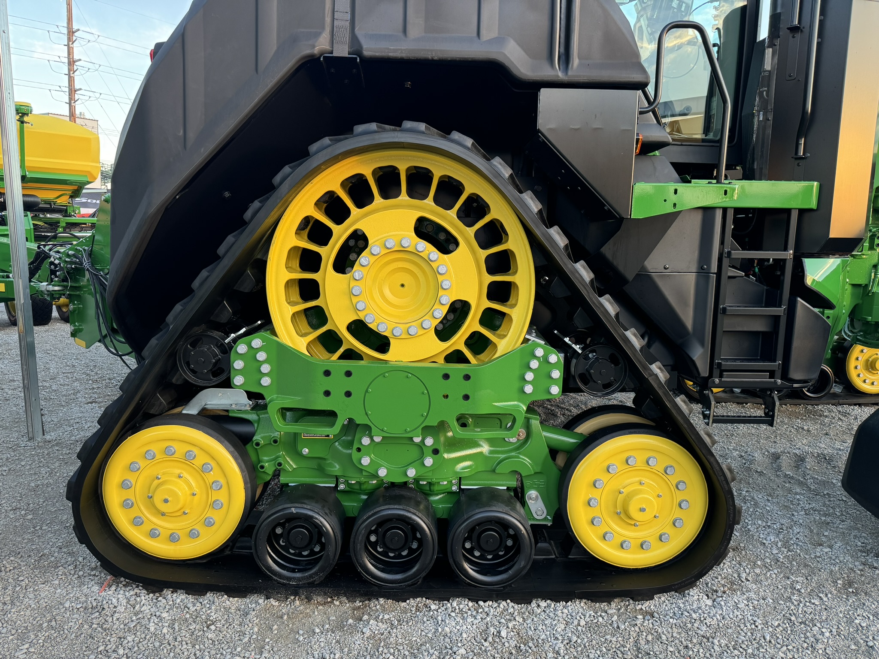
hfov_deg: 71.6
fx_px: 609
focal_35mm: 24
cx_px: 440
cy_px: 330
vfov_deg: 56.8
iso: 160
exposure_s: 1/121
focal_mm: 6.76
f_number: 1.78
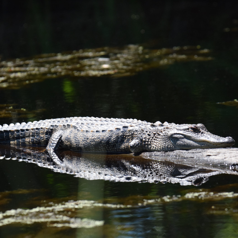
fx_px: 3127
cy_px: 119
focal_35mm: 402
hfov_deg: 4.4
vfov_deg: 4.4
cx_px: 113
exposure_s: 1/4000
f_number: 5
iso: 1600
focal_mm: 210
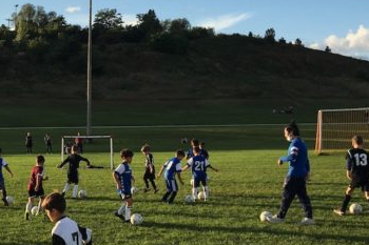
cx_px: 36
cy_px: 151
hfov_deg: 28.1
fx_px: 707
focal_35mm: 69
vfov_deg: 19.7
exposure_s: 1/1040
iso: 25
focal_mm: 4.15
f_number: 2.2
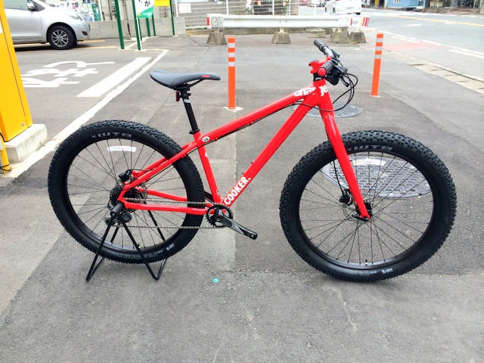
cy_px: 182
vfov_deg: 46.8
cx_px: 242
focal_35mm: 30
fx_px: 419
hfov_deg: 60.0
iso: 32
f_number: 2.2
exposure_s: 1/249
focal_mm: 4.12
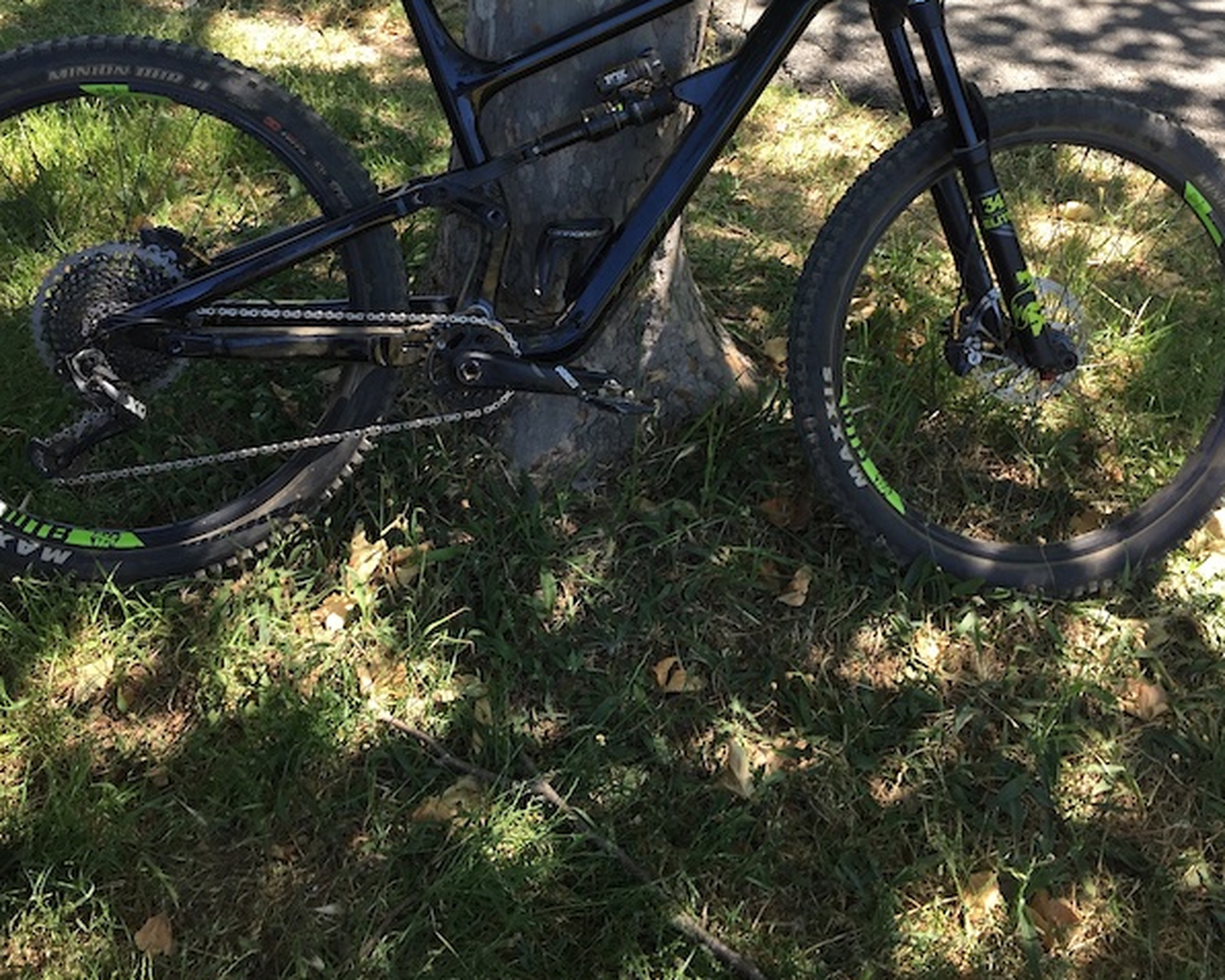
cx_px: 615
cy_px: 183
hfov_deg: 47.9
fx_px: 1378
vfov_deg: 37.6
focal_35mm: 38
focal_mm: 4.15
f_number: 2.2
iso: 32
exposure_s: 1/188
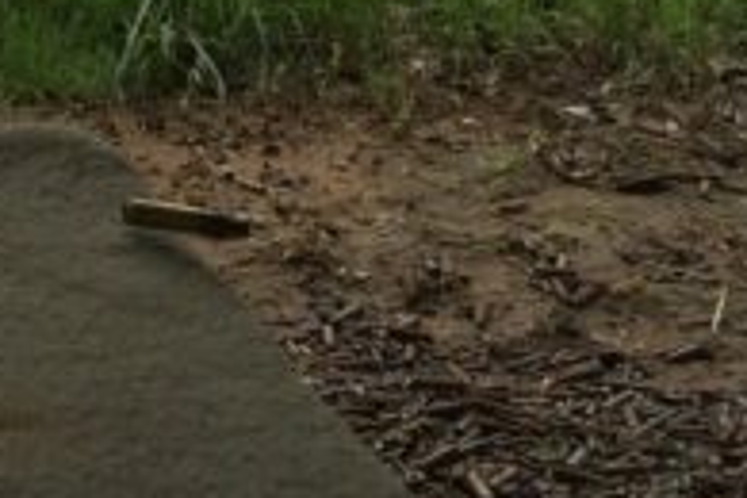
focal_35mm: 158
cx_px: -701
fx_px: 3278
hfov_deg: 11.8
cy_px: -544
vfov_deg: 8.2
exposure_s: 1/1466
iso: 32
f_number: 2.2
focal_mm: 4.15
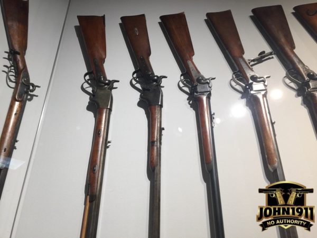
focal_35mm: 29
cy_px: 119
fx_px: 266
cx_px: 158
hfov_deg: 61.7
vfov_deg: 48.2
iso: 50
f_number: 2.2
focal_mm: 4.15
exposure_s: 1/30
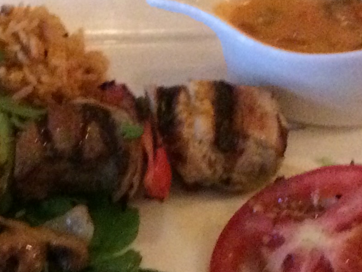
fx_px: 1245
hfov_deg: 16.3
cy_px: 213
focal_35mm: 119
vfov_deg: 12.4
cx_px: 38
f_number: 2.2
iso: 640
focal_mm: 4.15
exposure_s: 1/17
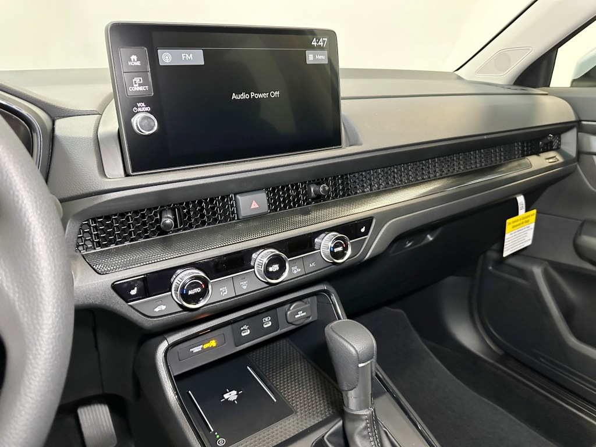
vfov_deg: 56.8
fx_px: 413
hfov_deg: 71.6
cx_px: 298
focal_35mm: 24
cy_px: 224
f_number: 1.78
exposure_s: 1/40
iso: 1000
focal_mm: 6.86
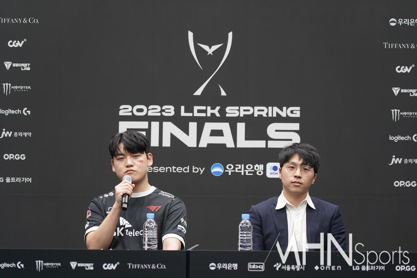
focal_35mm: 104
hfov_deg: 19.6
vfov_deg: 13.2
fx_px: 1205
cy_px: 139
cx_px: 208
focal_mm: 104
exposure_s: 1/160
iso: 3200
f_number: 4
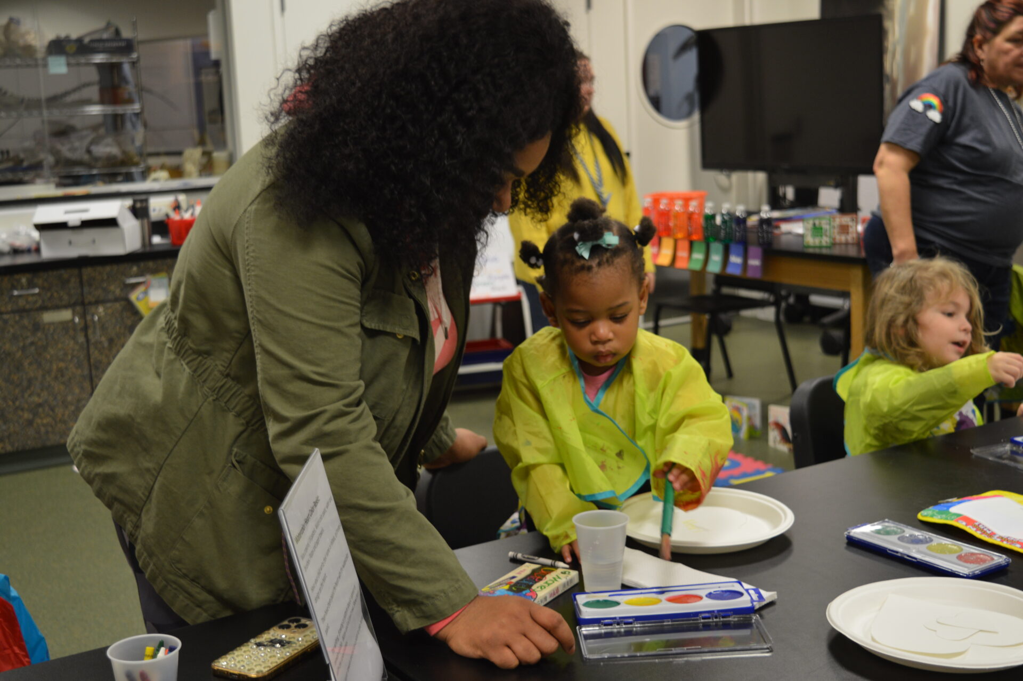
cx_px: 512
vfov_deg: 28.9
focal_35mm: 46
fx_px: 1320
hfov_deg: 42.4
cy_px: 340
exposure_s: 1/50
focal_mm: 31
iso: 400
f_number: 4.2
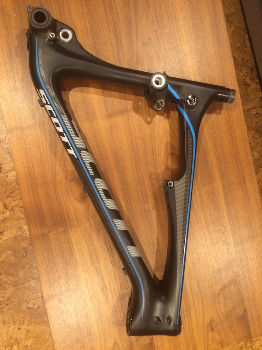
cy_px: 175
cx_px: 131
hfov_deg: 48.2
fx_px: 293
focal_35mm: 29
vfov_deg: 61.7
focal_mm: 4.15
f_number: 2.2
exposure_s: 1/30
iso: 200
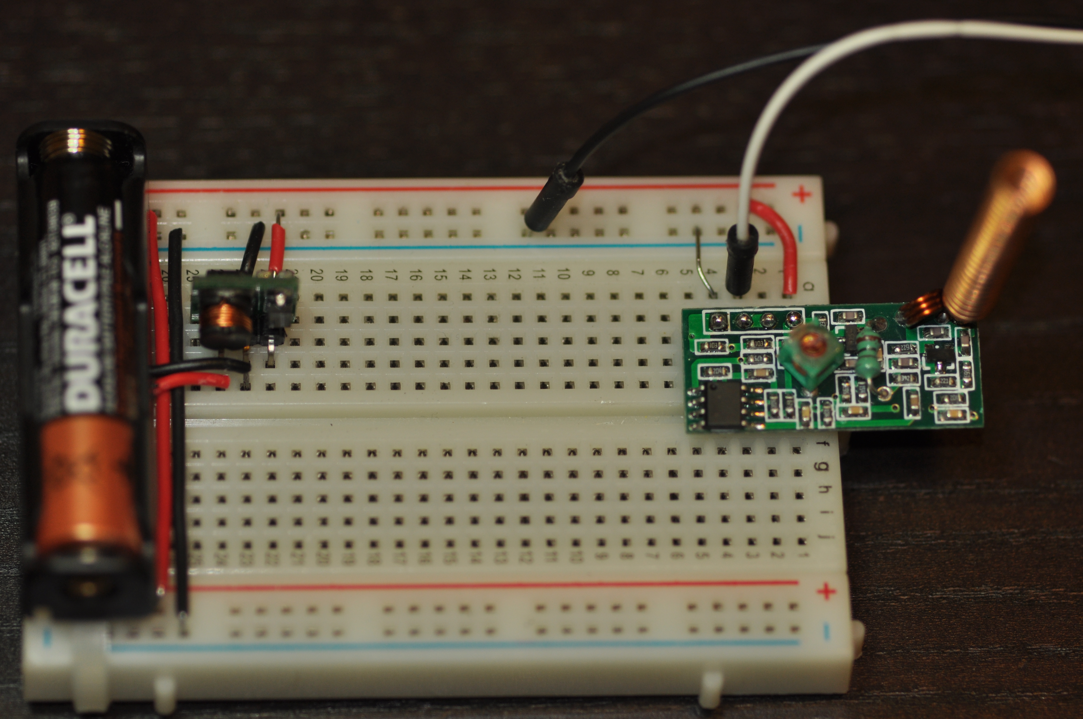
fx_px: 4732
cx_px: 542
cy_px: 360
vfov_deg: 8.7
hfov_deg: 13.1
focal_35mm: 158
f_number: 4
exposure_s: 1/125
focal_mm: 105
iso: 250
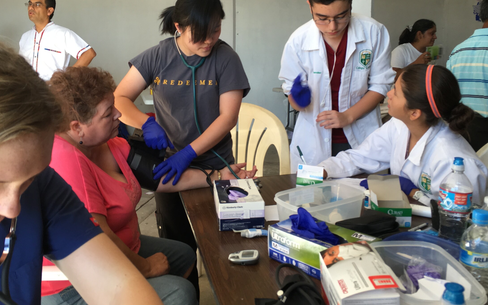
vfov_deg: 35.1
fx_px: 479
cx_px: 247
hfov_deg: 54.0
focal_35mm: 36
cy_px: 107
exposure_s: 1/120
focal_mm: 4.15
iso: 40
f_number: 2.2
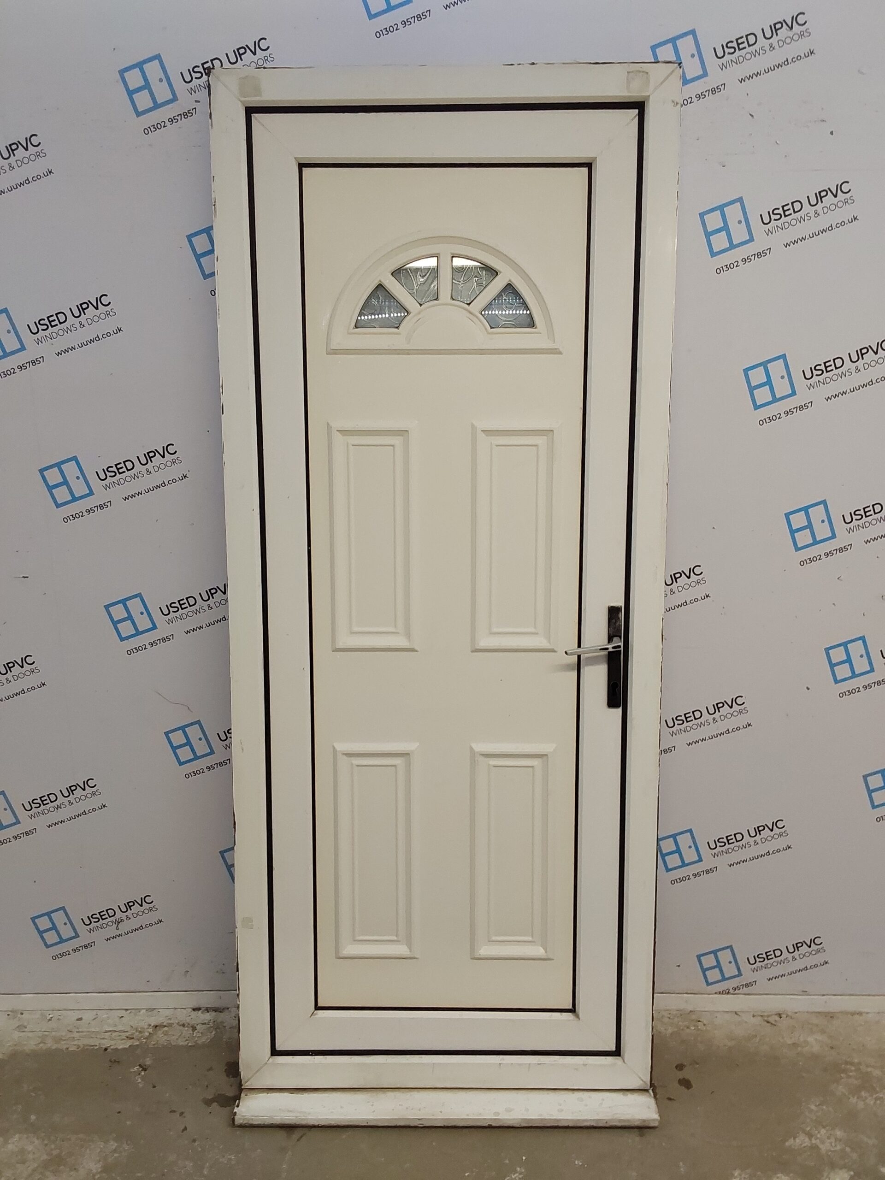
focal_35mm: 28
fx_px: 954
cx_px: 442
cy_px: 590
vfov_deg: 63.4
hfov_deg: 49.7
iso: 80
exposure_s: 1/100
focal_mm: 2.91
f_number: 1.9
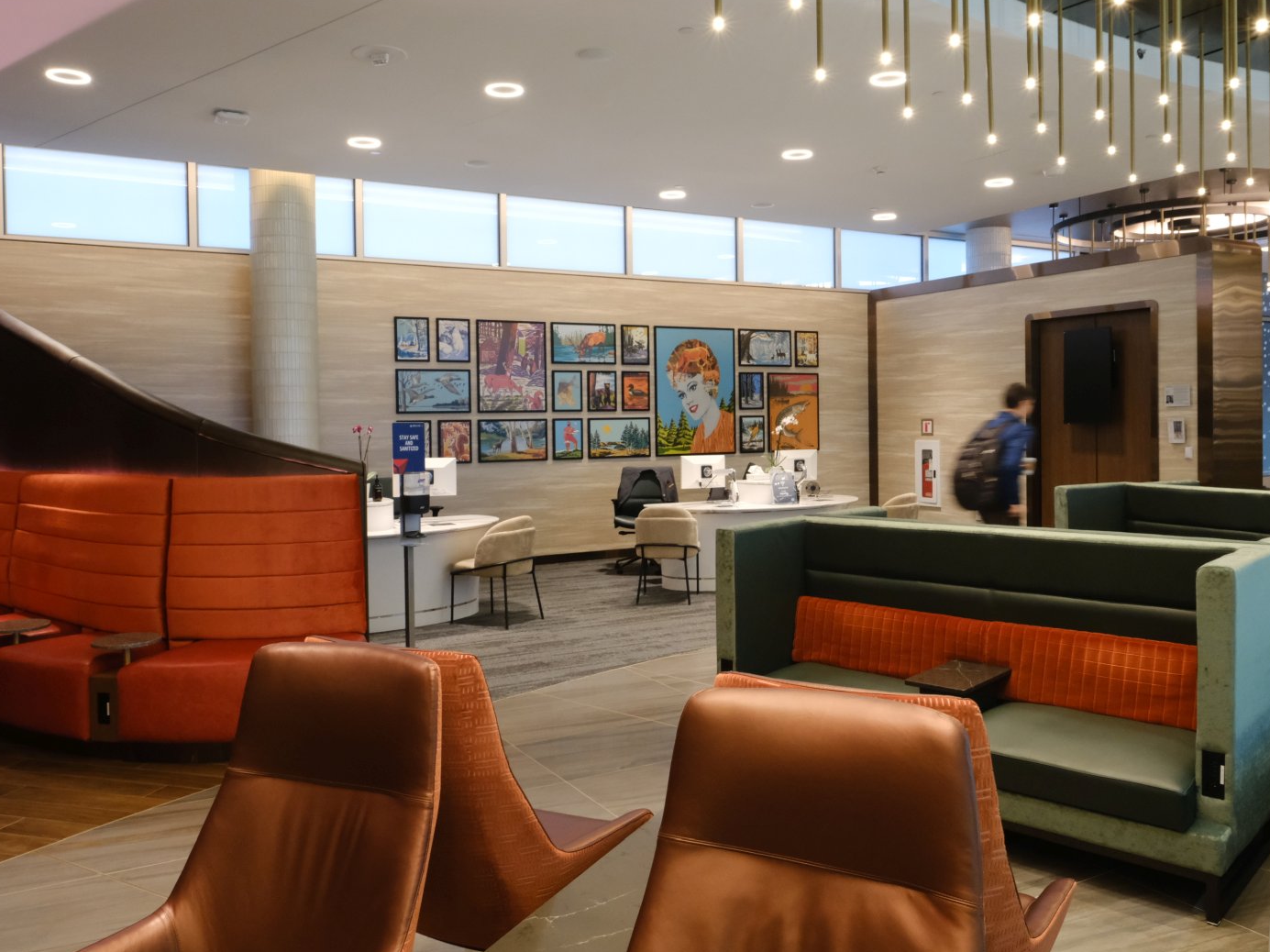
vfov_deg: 51.3
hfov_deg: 65.3
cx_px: 647
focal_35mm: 27
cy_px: 468
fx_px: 990
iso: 3200
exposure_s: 1/12
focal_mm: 16
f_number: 10
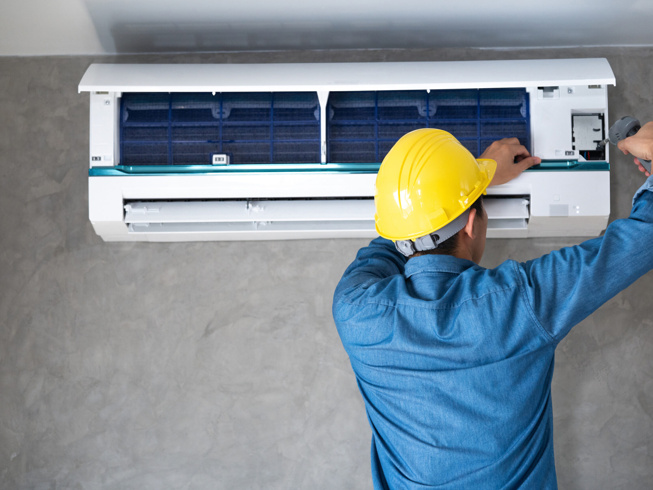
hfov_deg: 17.6
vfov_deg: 13.2
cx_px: 346
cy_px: 245
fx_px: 2113
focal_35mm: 112
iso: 1000
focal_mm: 103
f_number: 3.5
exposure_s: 1/60
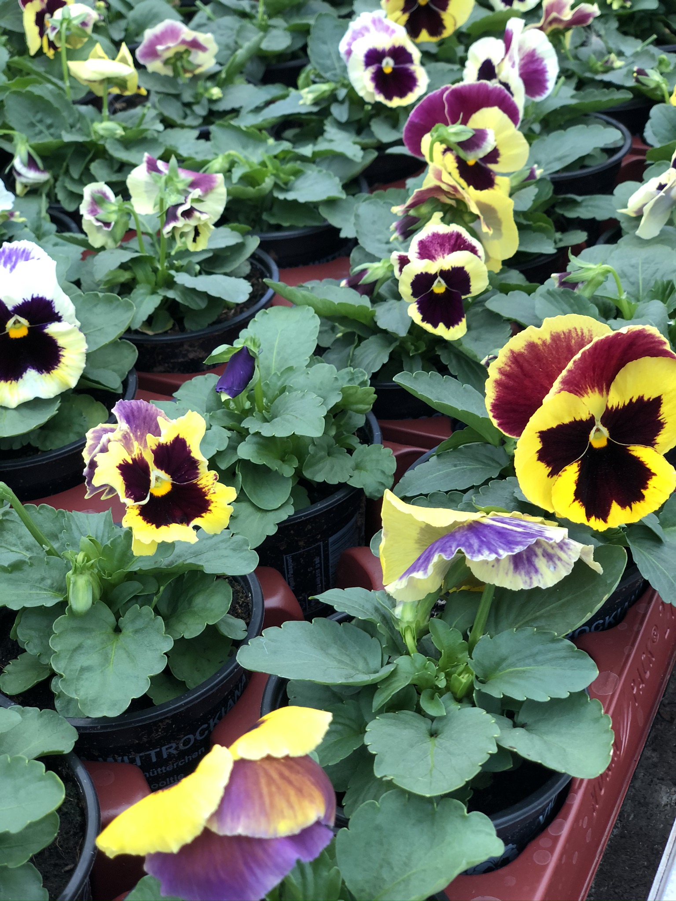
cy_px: 450
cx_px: 338
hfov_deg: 28.0
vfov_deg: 36.8
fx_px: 1354
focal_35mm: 52
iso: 32
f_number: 2.4
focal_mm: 6
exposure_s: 1/50
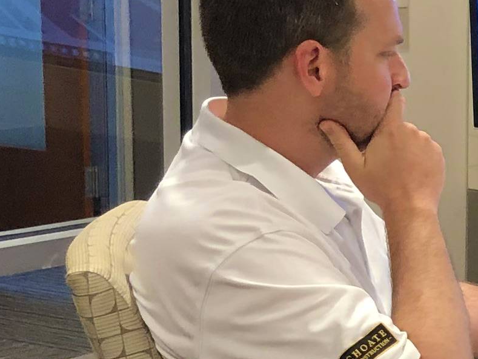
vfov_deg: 10.2
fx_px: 1975
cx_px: 936
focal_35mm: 143
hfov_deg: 12.3
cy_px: 439
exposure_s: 1/20
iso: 40
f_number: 1.8
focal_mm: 3.99
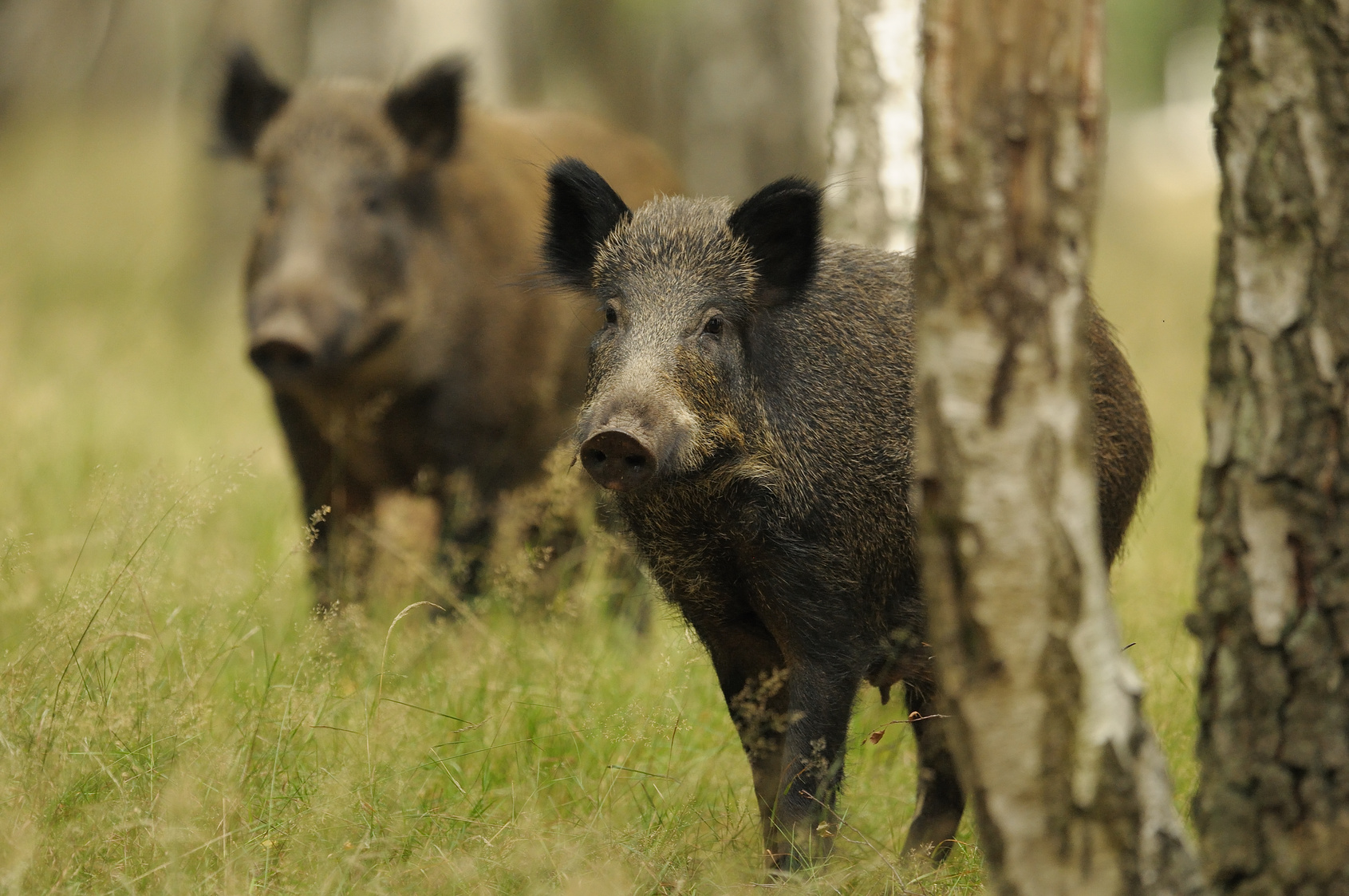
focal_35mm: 750
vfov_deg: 1.8
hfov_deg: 2.8
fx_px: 28069
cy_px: 448
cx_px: 674
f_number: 4
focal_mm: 500
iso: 800
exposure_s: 1/500
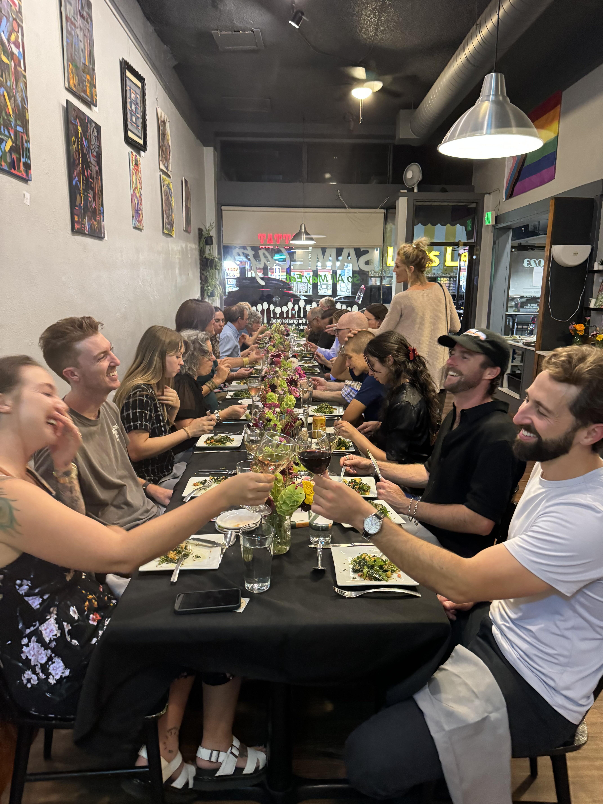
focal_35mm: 24
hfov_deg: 56.8
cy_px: 402
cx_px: 302
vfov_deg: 71.6
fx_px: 557
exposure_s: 1/30
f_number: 1.78
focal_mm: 6.76
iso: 1000
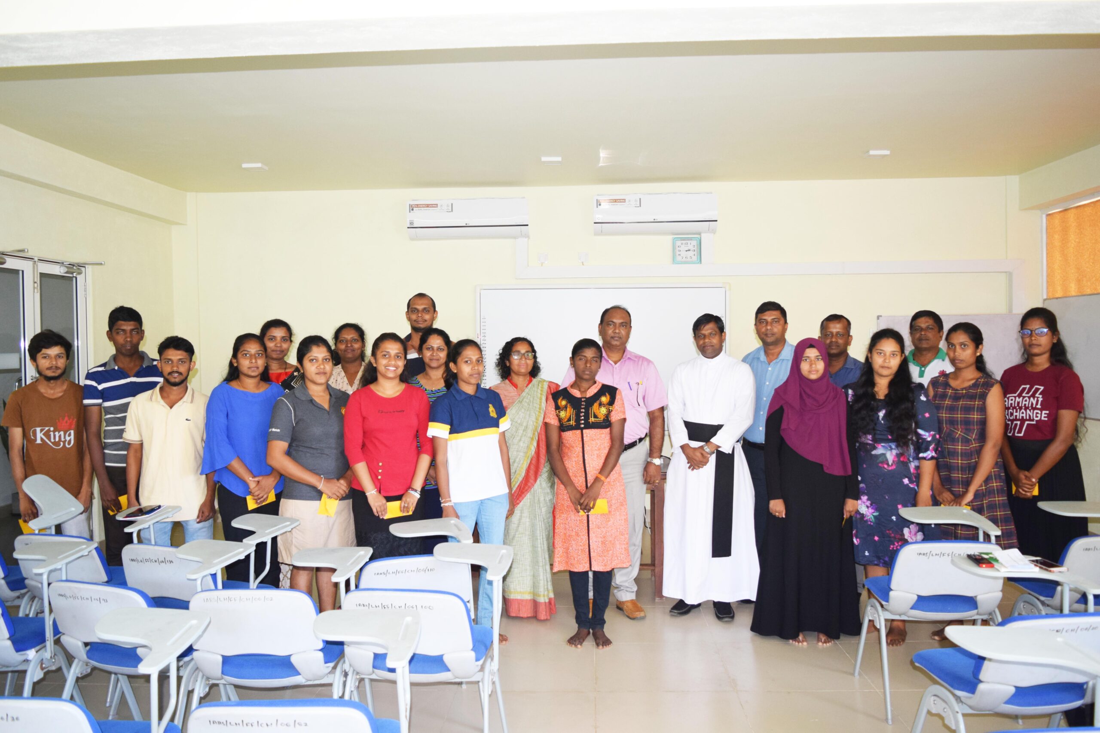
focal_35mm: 30
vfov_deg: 43.6
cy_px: 366
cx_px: 550
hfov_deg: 61.9
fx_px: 917
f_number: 5
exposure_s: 1/100
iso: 800
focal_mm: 20
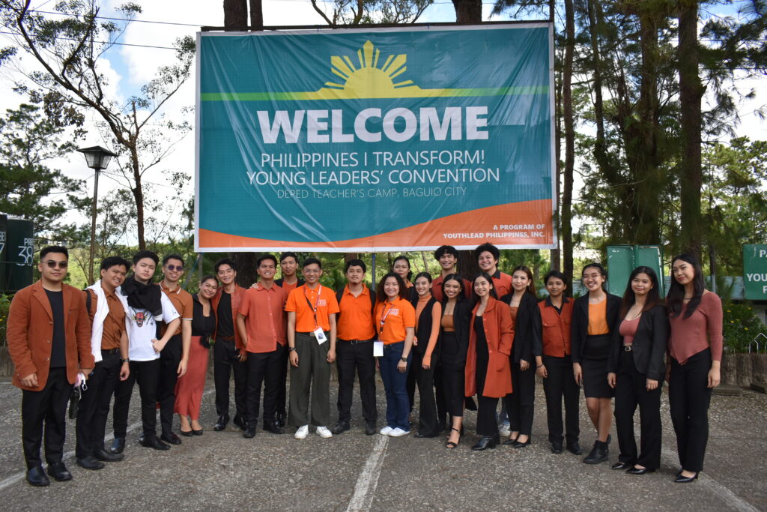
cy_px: 256
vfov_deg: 43.6
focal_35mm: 30
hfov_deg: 61.9
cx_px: 384
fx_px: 639
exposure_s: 1/1000
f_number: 4.5
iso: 400
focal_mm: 20
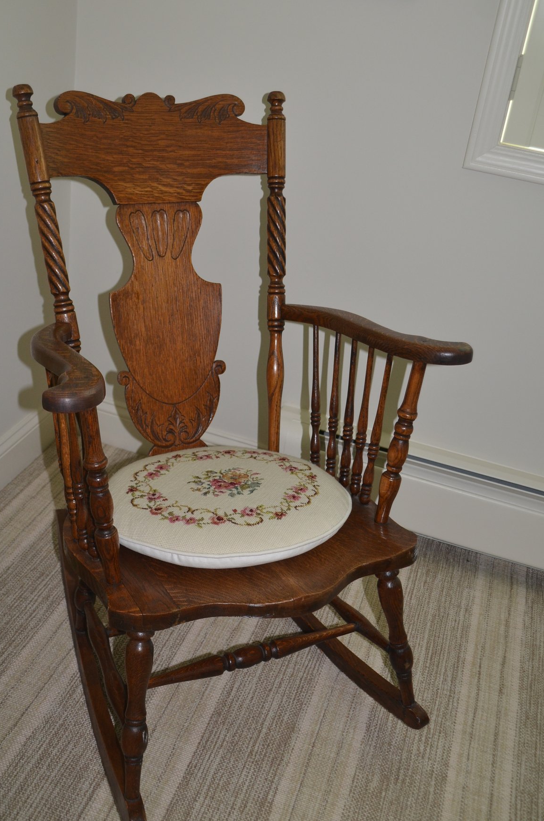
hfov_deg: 34.9
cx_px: 256
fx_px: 865
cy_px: 359
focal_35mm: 38
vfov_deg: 50.6
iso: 400
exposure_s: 1/60
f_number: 4
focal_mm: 22
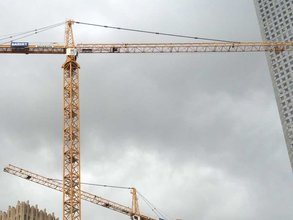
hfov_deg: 31.8
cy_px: 225
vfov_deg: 23.3
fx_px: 508
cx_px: 88
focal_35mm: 60
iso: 32
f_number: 2.2
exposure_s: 1/436
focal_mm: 4.15
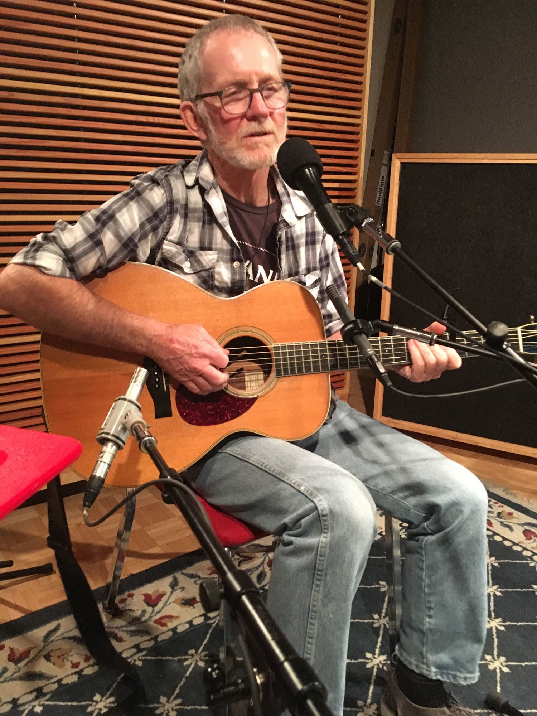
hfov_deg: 48.2
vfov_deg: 61.7
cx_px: 268
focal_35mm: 29
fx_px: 600
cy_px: 358
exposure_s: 1/15
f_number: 2.2
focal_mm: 4.15
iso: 250
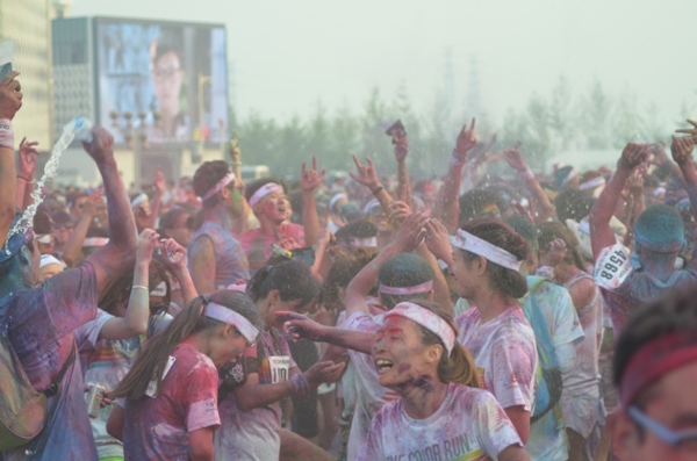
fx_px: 2028
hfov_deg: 19.5
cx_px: 348
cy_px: 230
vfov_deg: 13.0
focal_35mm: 105
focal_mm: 70
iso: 400
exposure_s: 1/500
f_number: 4
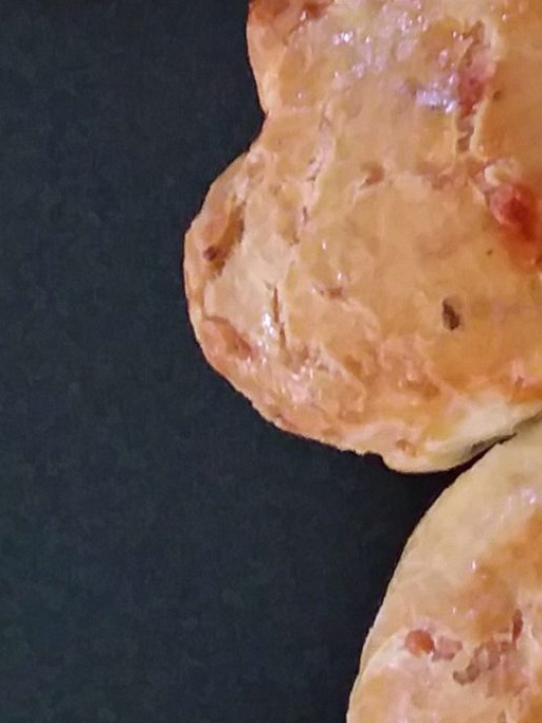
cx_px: 642
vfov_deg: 21.5
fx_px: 1817
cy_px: -51
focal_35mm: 87
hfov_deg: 16.3
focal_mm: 2.47
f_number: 1.9
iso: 160
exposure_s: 1/30
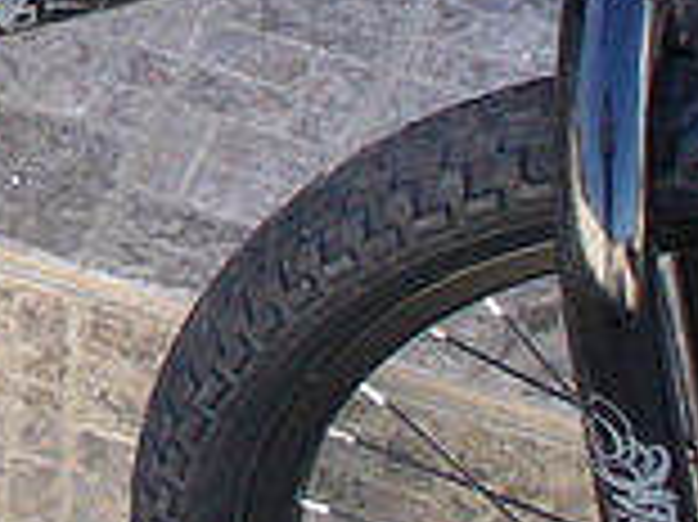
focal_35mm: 191
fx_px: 3848
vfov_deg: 7.7
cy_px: -189
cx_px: -176
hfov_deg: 10.2
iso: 80
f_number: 2.8
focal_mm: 6.1
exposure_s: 1/160
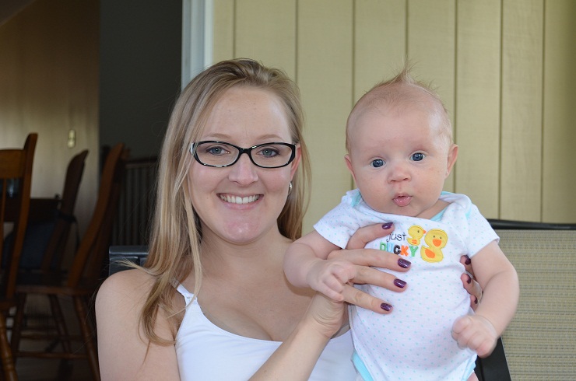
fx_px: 838
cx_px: 288
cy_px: 190
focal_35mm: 52
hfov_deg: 37.9
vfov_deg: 25.6
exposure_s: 1/60
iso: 400
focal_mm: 35
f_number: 5
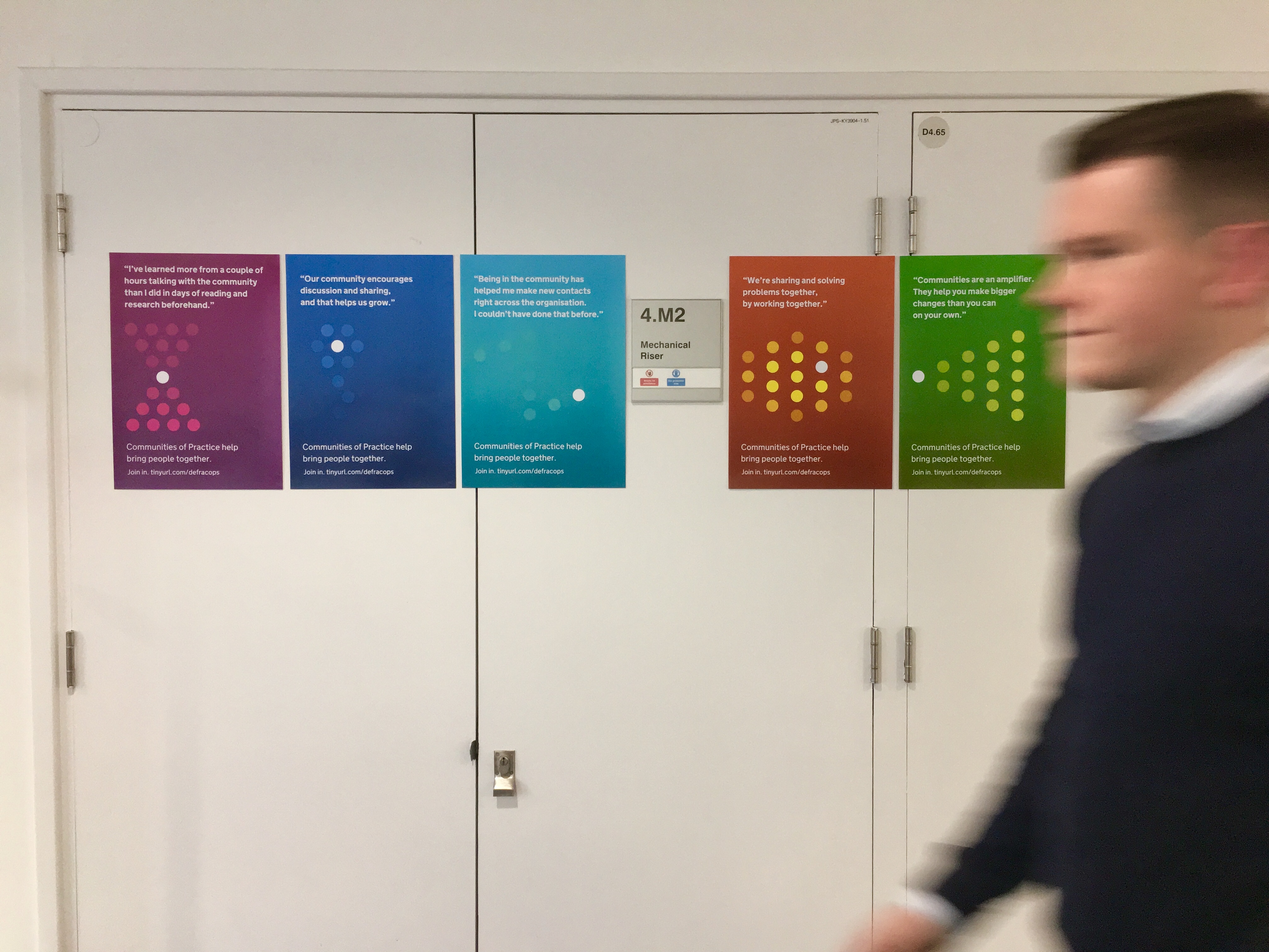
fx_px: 1063
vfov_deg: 48.2
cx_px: 634
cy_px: 476
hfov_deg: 61.7
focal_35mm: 29
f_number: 2.2
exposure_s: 1/33
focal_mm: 4.15
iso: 160
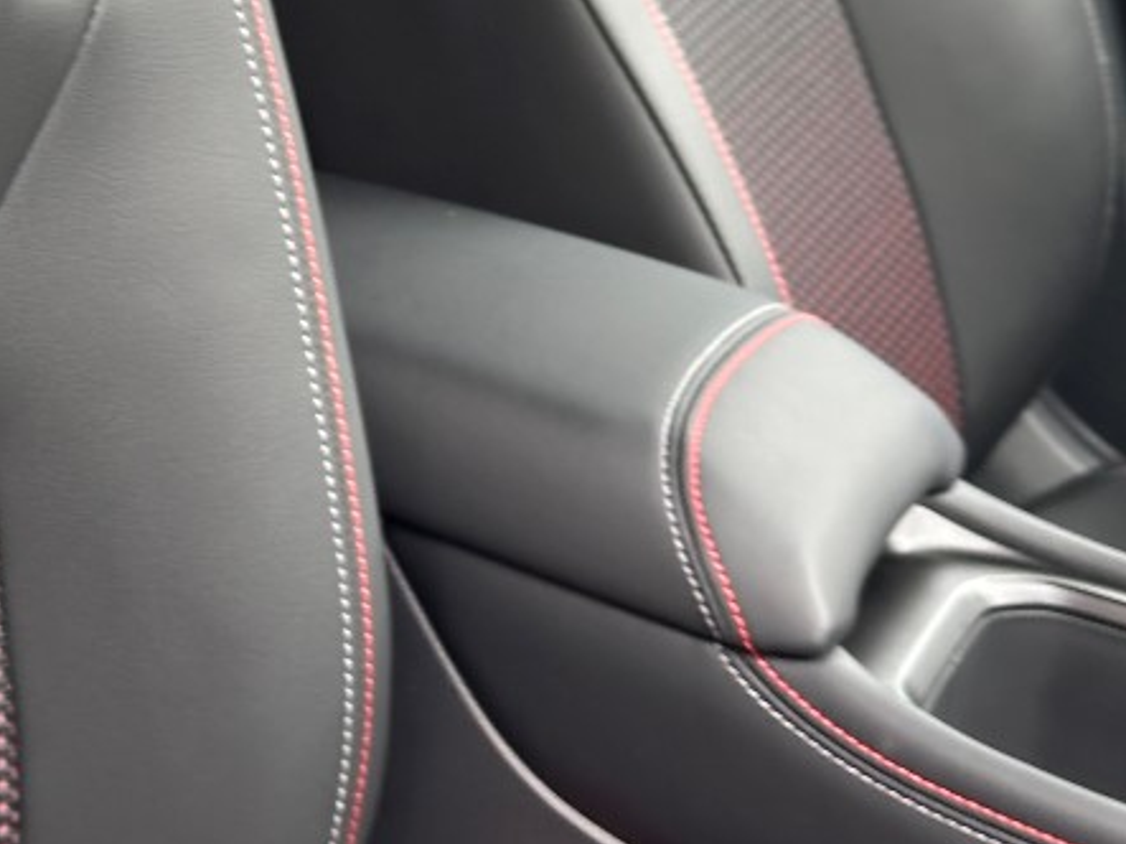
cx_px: -10
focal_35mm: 111
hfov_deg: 17.3
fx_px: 3610
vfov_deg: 13.2
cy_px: -5
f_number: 1.78
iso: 80
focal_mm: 6.86
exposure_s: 1/81
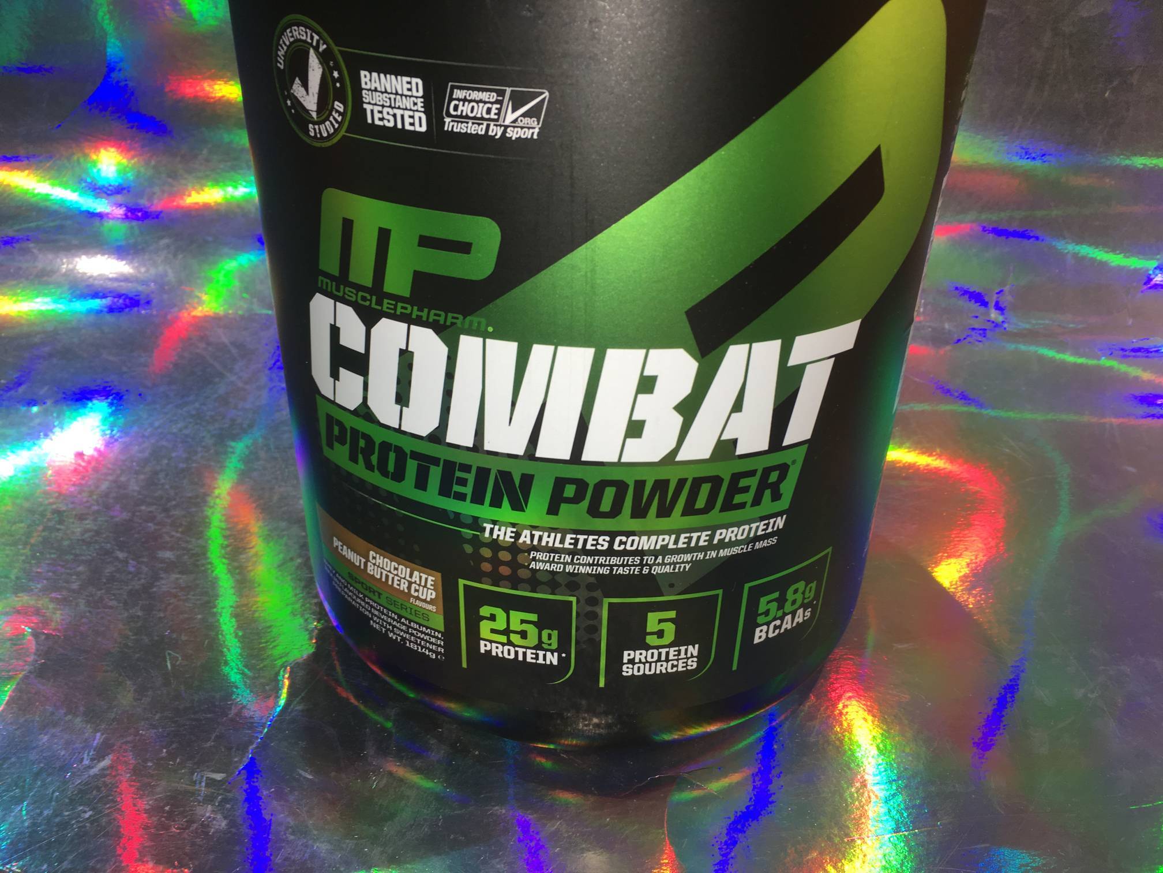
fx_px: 974
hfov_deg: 61.7
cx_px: 582
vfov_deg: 48.2
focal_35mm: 29
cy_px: 436
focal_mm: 4.15
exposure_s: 1/64
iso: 25
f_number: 2.2
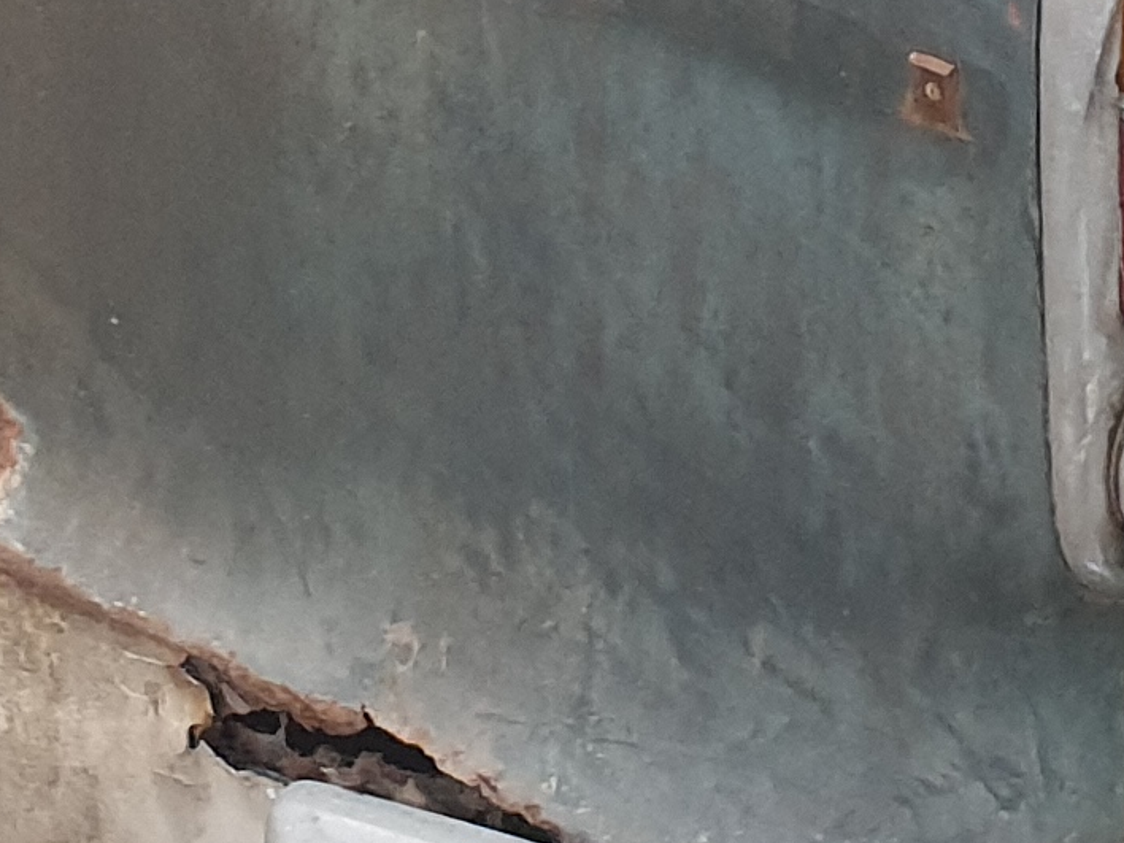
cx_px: 564
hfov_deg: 13.3
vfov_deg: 9.9
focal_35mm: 148
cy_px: -213
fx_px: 4806
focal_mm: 4.3
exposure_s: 1/50
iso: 320
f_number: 2.4
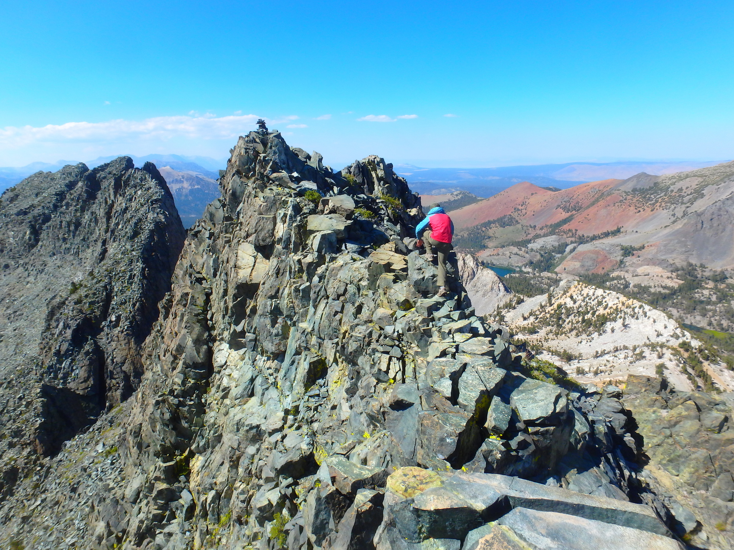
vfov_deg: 63.4
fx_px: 445
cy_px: 275
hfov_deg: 79.0
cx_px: 367
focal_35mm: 21
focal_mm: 3.7
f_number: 6
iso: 125
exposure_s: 1/400
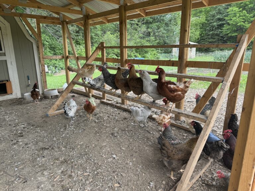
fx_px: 177
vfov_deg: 56.8
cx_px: 128
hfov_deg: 71.6
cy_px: 96
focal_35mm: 24
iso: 64
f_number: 1.78
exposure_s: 1/159
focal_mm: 6.76
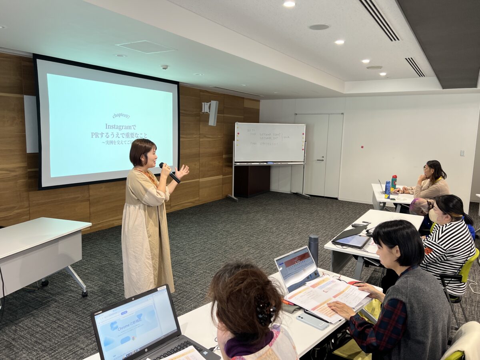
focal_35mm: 26
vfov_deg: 53.1
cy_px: 180
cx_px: 240
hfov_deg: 67.3
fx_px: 361
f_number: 1.5
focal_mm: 5.7
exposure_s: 1/120
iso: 100
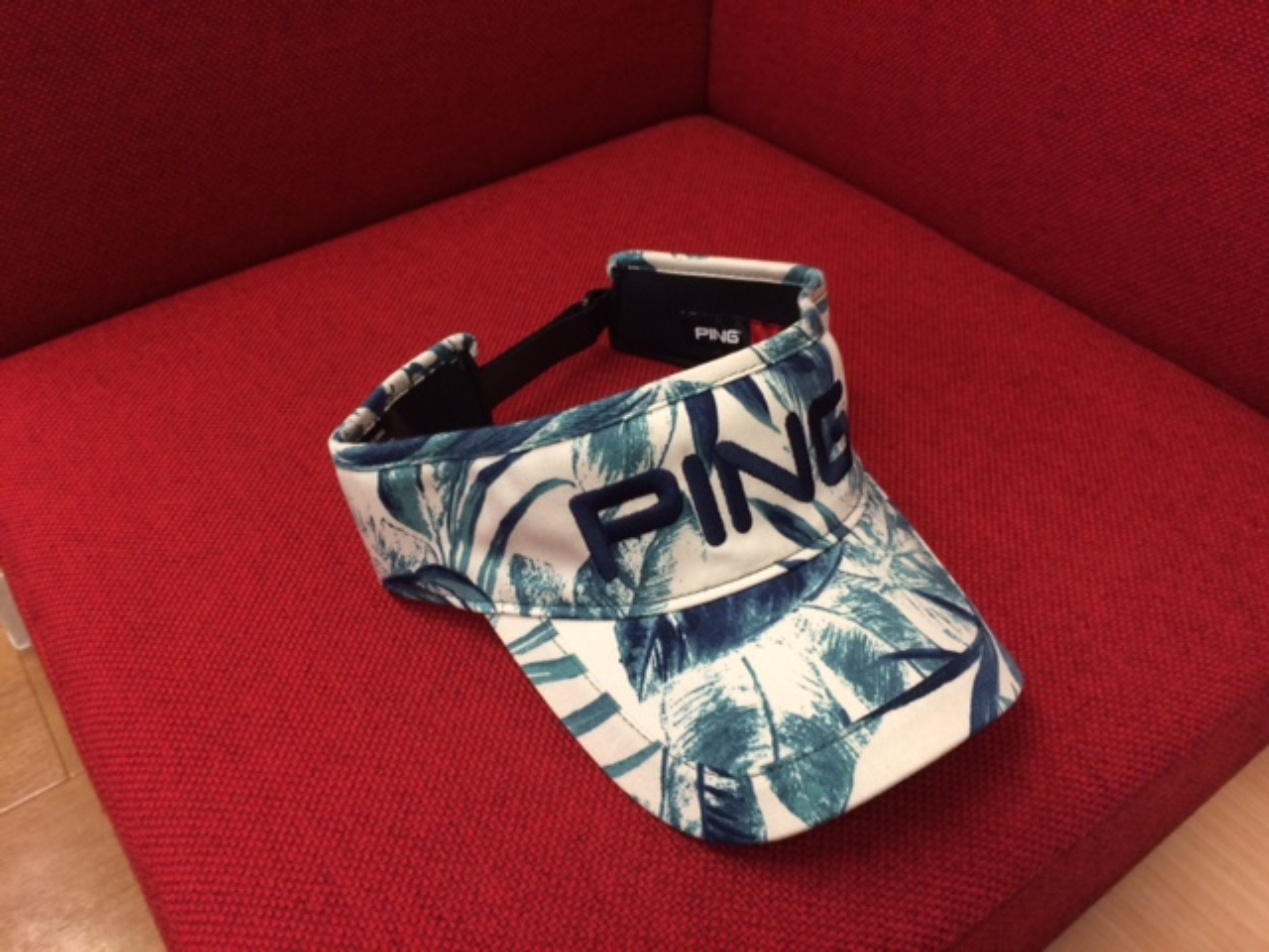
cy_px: 476
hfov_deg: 61.7
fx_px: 1063
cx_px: 634
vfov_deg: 48.2
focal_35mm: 29
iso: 64
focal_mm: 4.15
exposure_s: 1/30
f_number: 2.2
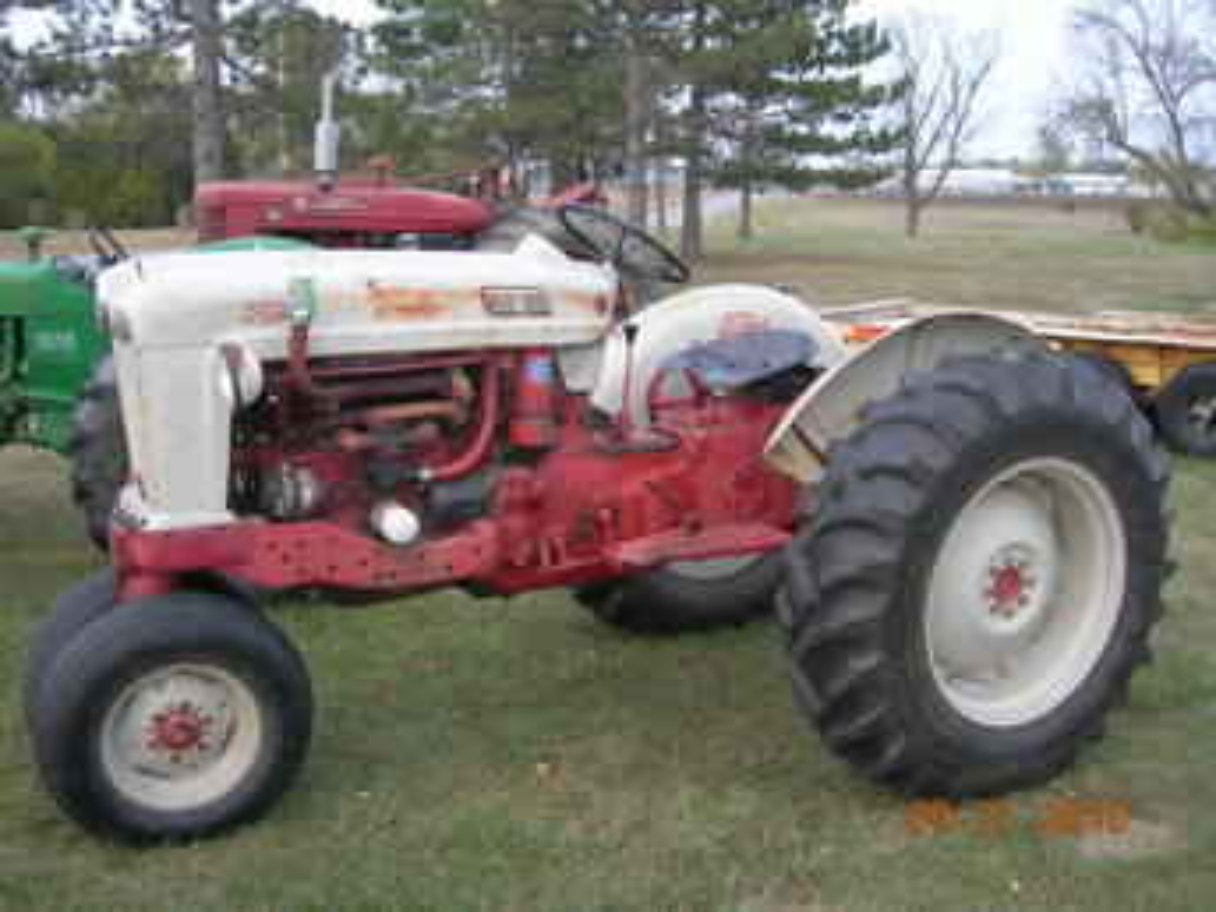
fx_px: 1335
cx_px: 608
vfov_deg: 37.7
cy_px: 456
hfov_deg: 49.0
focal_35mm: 38
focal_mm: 7.8
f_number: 2.8
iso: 50
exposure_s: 1/37.5
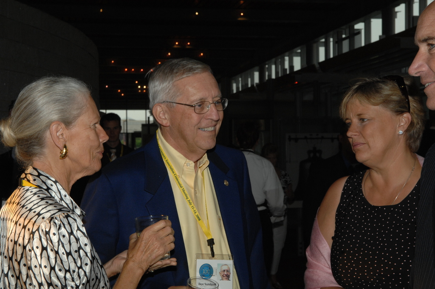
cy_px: 144
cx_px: 218
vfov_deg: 18.1
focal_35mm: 75
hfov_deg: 27.0
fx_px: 905
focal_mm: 50
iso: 400
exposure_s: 1/125
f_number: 10
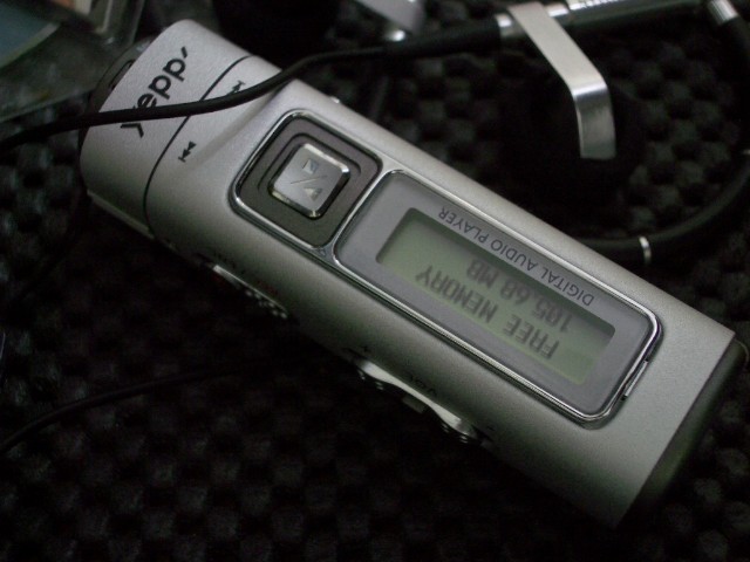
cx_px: 375
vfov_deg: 23.7
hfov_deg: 31.2
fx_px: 1343
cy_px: 281
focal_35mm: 62
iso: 100
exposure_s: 1/8
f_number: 3.5
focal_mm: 10.2
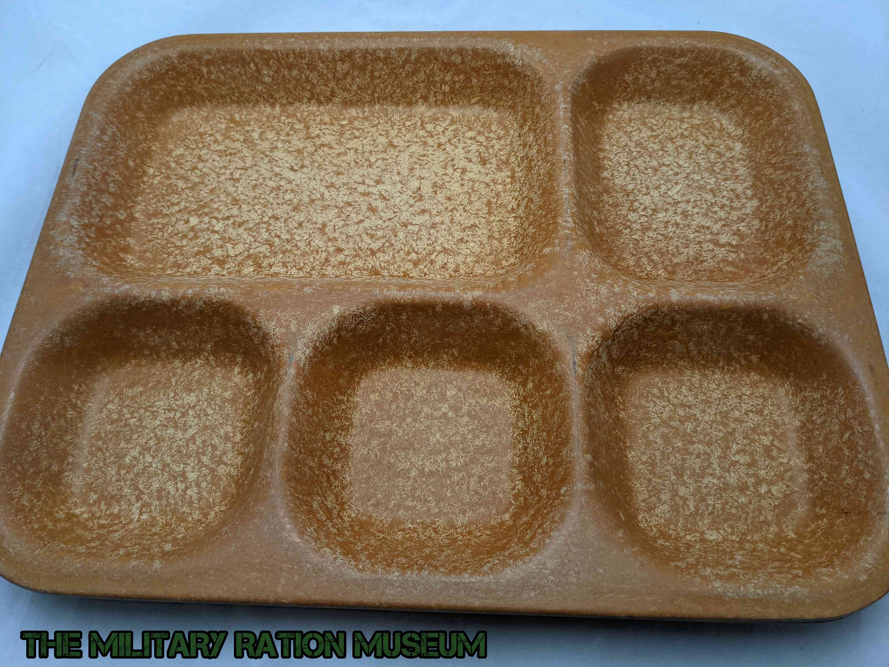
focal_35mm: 27
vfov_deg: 51.4
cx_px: 444
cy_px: 334
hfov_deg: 65.3
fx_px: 693
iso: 73
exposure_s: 1/120
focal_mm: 4.38
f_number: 1.73
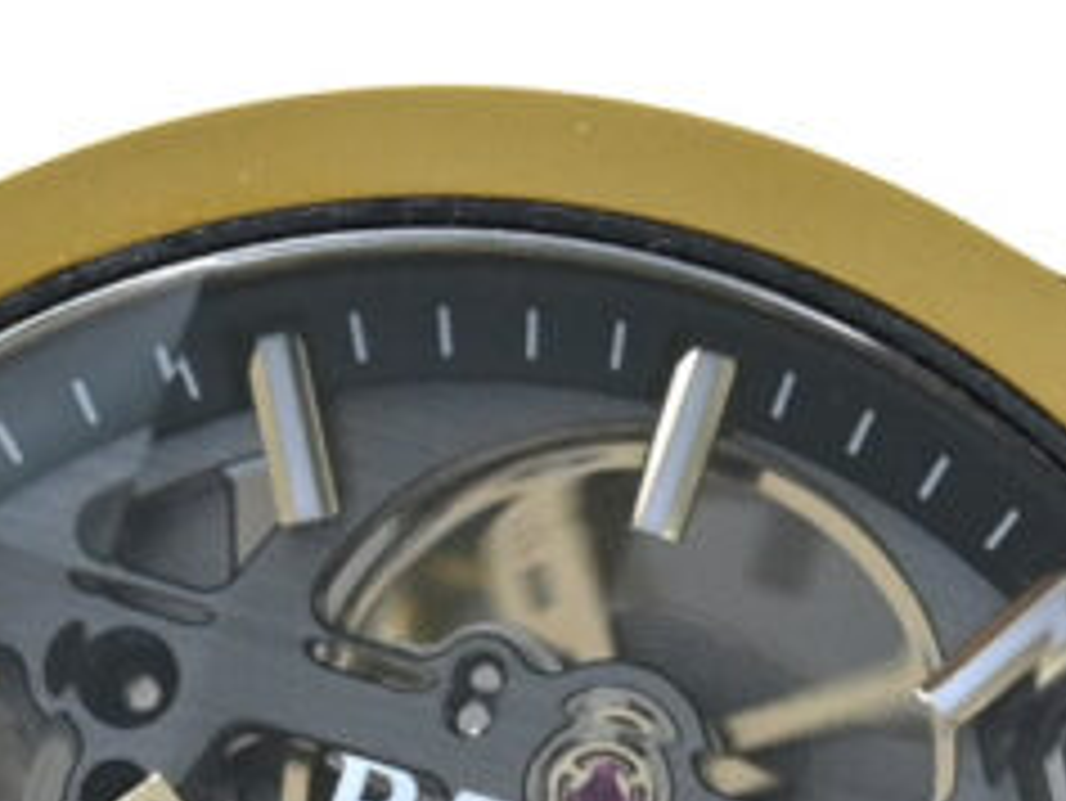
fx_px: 11523
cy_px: 1089
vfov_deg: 4.0
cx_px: 454
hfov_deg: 5.3
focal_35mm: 374
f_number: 7.1
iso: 400
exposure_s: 1/200
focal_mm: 60
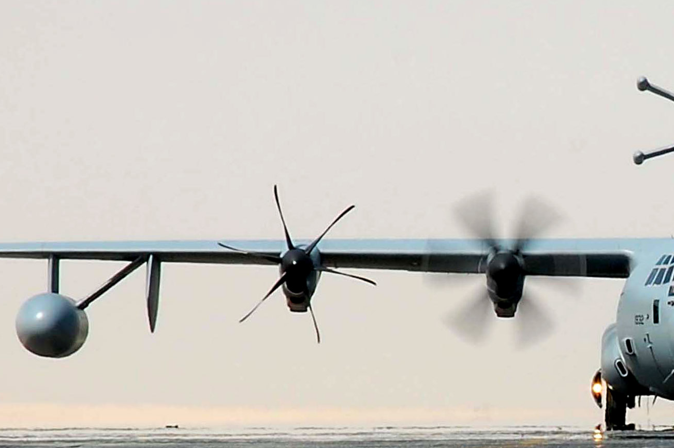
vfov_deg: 5.7
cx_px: 705
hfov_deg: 8.5
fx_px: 4527
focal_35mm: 242
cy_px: 363
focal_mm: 70
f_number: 16
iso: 200
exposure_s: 1/125
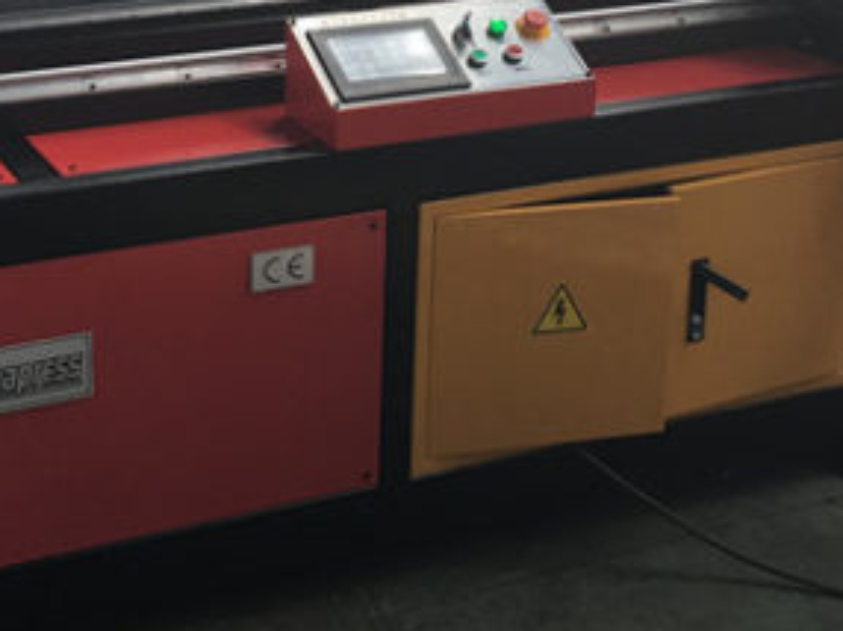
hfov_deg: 25.0
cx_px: 374
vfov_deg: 18.4
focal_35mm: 78
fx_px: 1898
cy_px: -3
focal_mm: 4.15
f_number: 2.2
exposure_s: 1/112
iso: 25
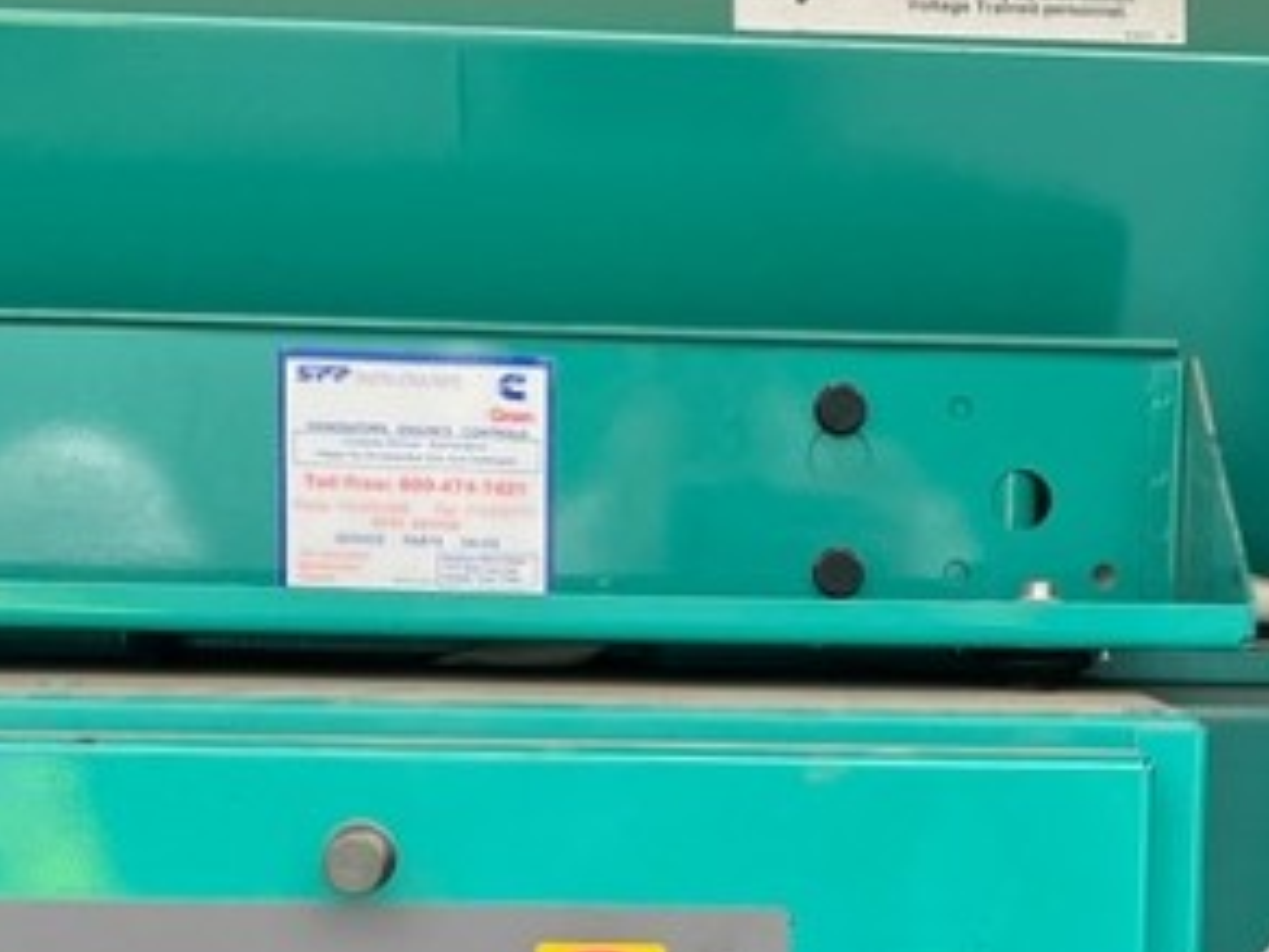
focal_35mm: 89
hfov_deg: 21.8
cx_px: 978
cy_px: 978
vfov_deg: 16.2
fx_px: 3263
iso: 50
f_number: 1.6
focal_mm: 5.1
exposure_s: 1/121
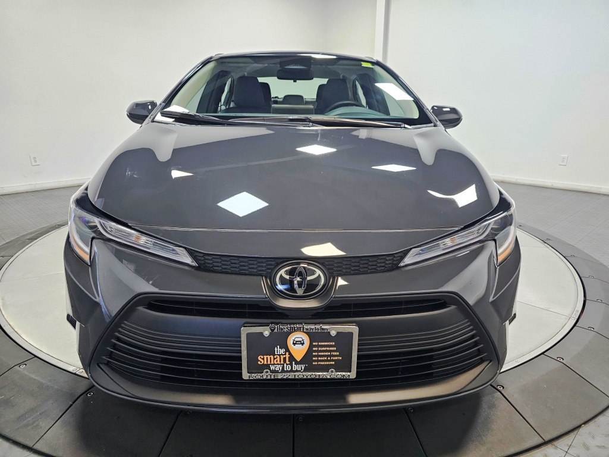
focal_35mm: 23
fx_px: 405
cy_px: 228
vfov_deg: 58.9
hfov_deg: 73.9
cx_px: 304
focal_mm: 6.3
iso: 1000
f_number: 1.7
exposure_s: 1/120
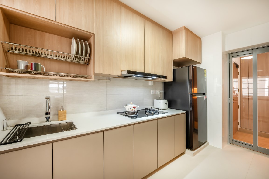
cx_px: 134
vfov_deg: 81.1
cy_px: 90
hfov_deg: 104.3
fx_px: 105
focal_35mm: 14
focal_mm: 14
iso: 50
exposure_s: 1/1.25
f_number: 11
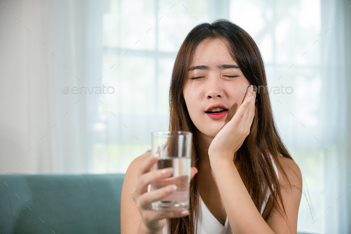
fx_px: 565
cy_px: 117
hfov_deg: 34.5
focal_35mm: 58
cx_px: 176
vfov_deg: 23.4
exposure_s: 1/320
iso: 250
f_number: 2.8
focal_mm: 58
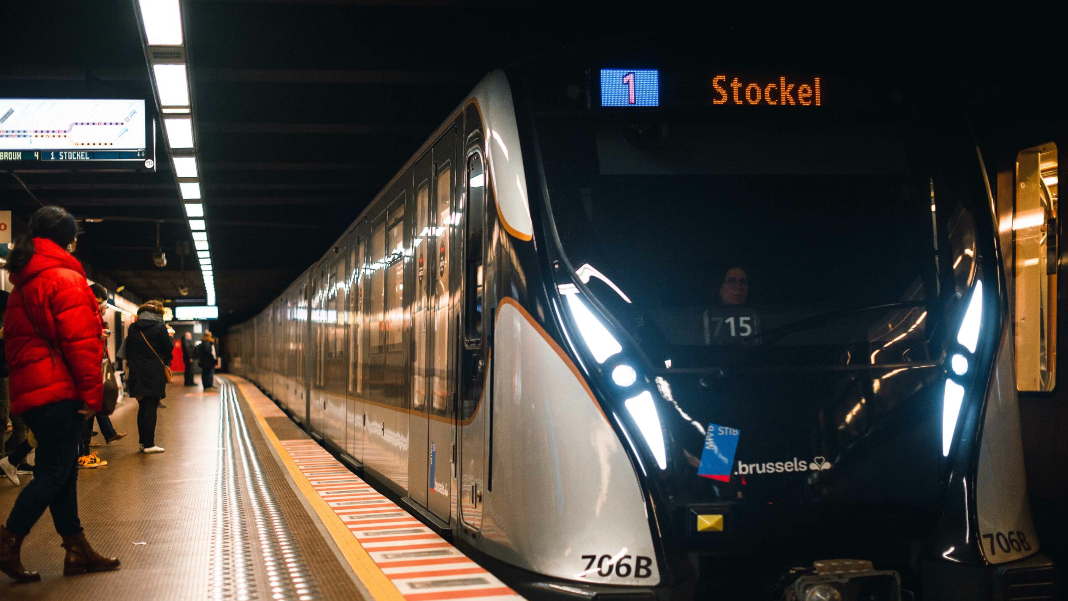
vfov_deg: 22.6
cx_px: 539
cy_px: 359
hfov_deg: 39.2
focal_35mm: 53
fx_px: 1501
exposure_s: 1/800
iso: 800
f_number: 2
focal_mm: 50
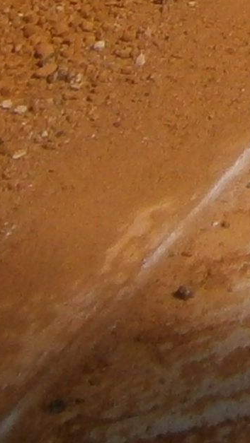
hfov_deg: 4.7
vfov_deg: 8.6
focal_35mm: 231
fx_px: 2720
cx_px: 1024
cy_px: -580
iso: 80
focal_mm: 5.5
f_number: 8.3
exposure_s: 1/320
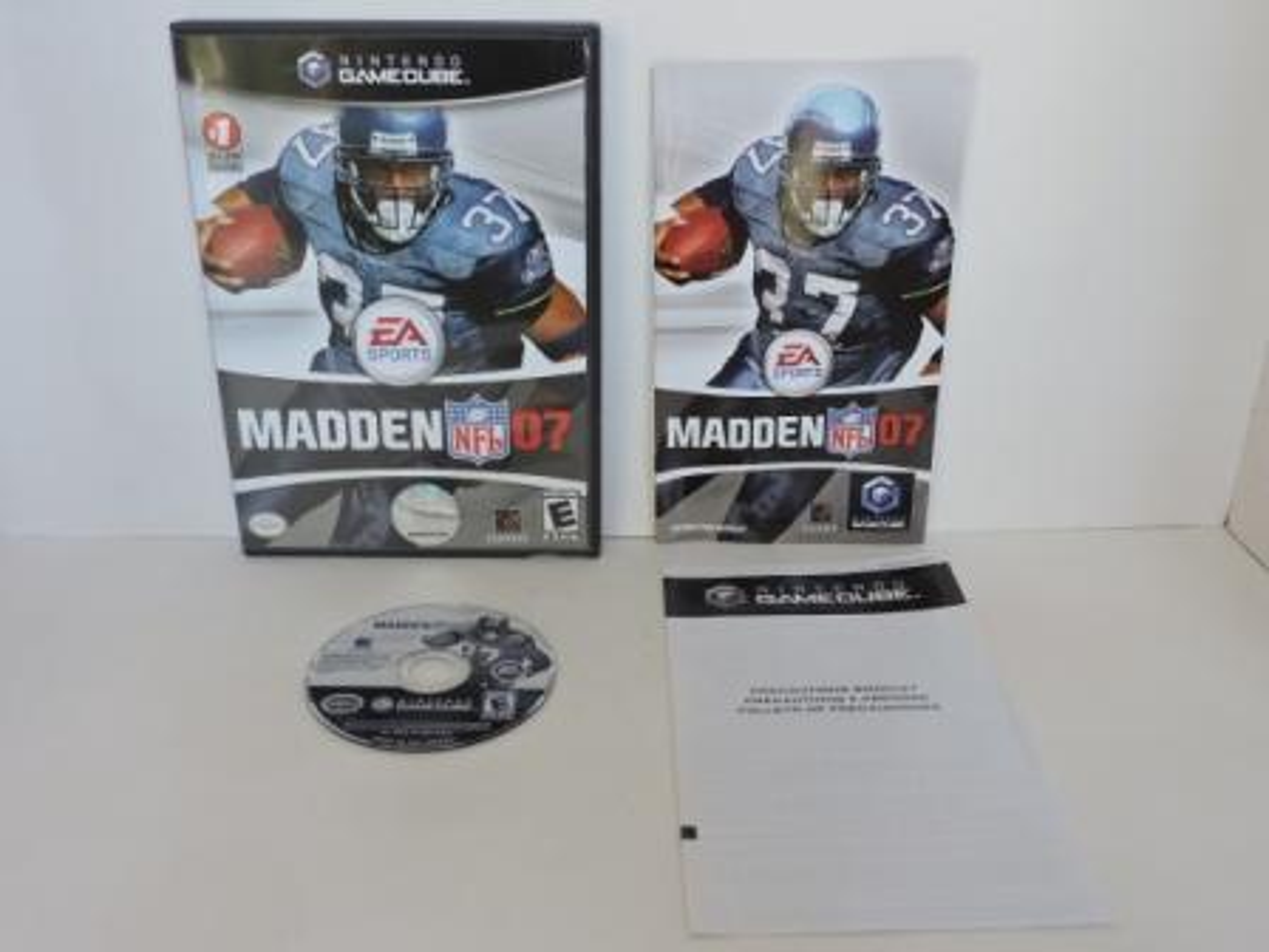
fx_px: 1210
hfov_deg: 55.4
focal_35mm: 33
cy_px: 476
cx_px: 634
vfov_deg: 42.9
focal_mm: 5.9
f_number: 3.2
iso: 100
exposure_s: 1/50
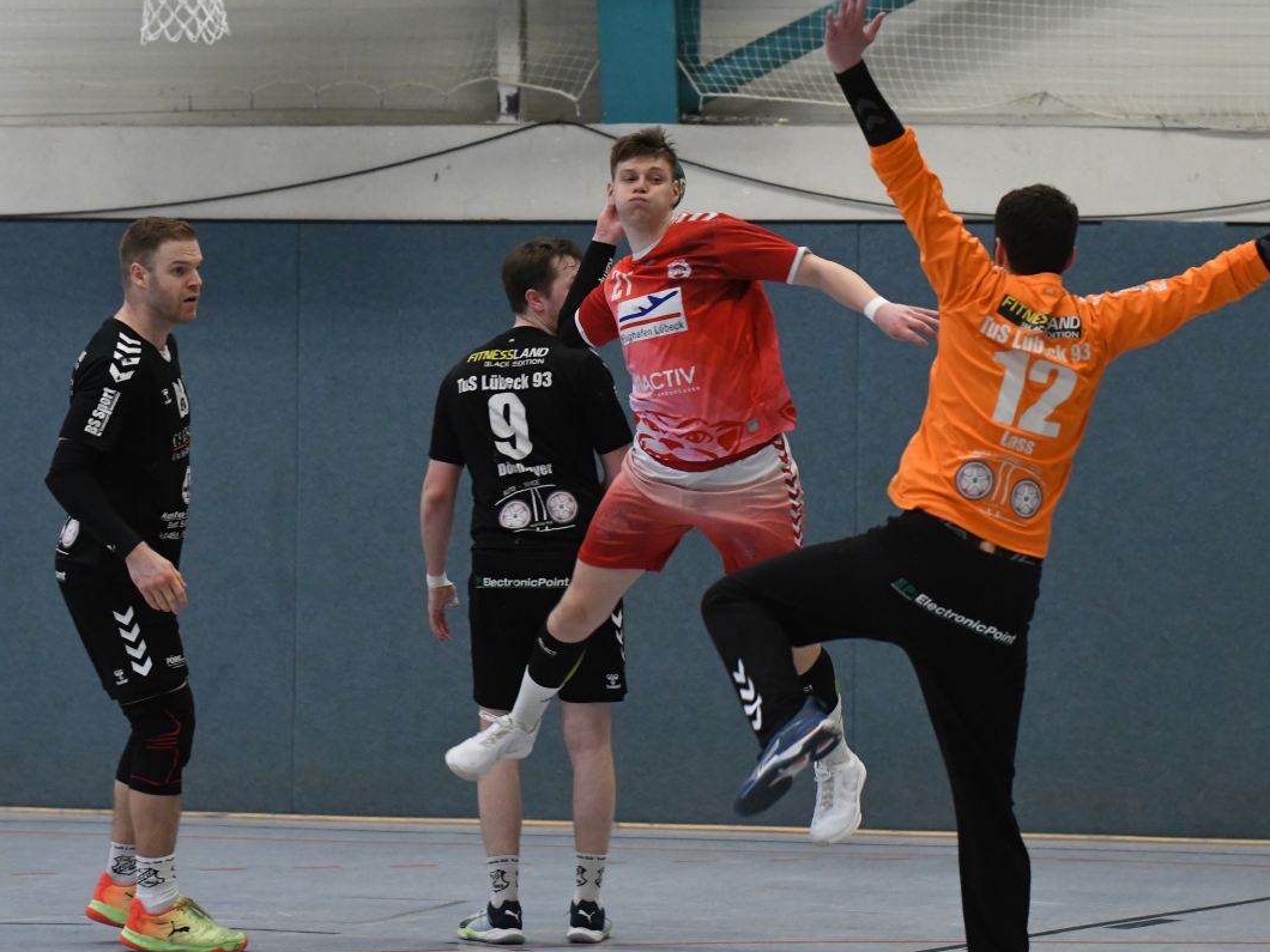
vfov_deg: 7.6
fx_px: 7191
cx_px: 611
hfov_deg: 10.1
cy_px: 474
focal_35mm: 196
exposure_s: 1/640
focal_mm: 120
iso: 5000
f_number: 3.2
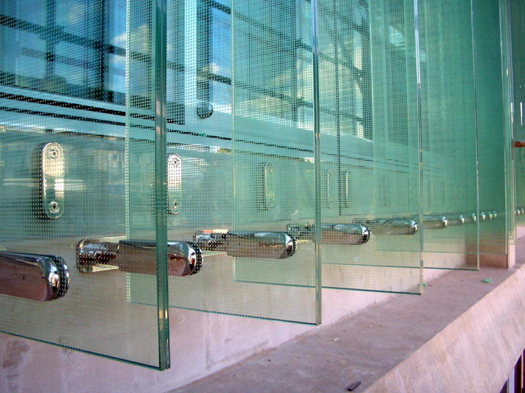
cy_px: 196
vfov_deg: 40.7
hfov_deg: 52.6
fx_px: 531
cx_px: 262
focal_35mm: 35
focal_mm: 5.8
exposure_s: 1/125
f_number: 2.6
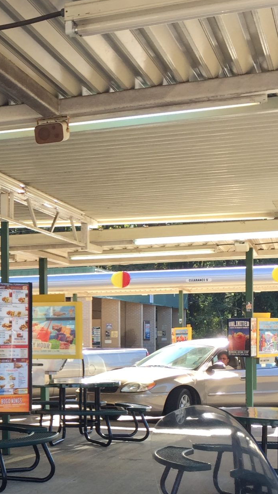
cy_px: 365
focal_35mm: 65
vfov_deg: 31.8
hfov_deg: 17.6
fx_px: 852
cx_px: -66
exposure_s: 1/237
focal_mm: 4.15
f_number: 2.2
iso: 32
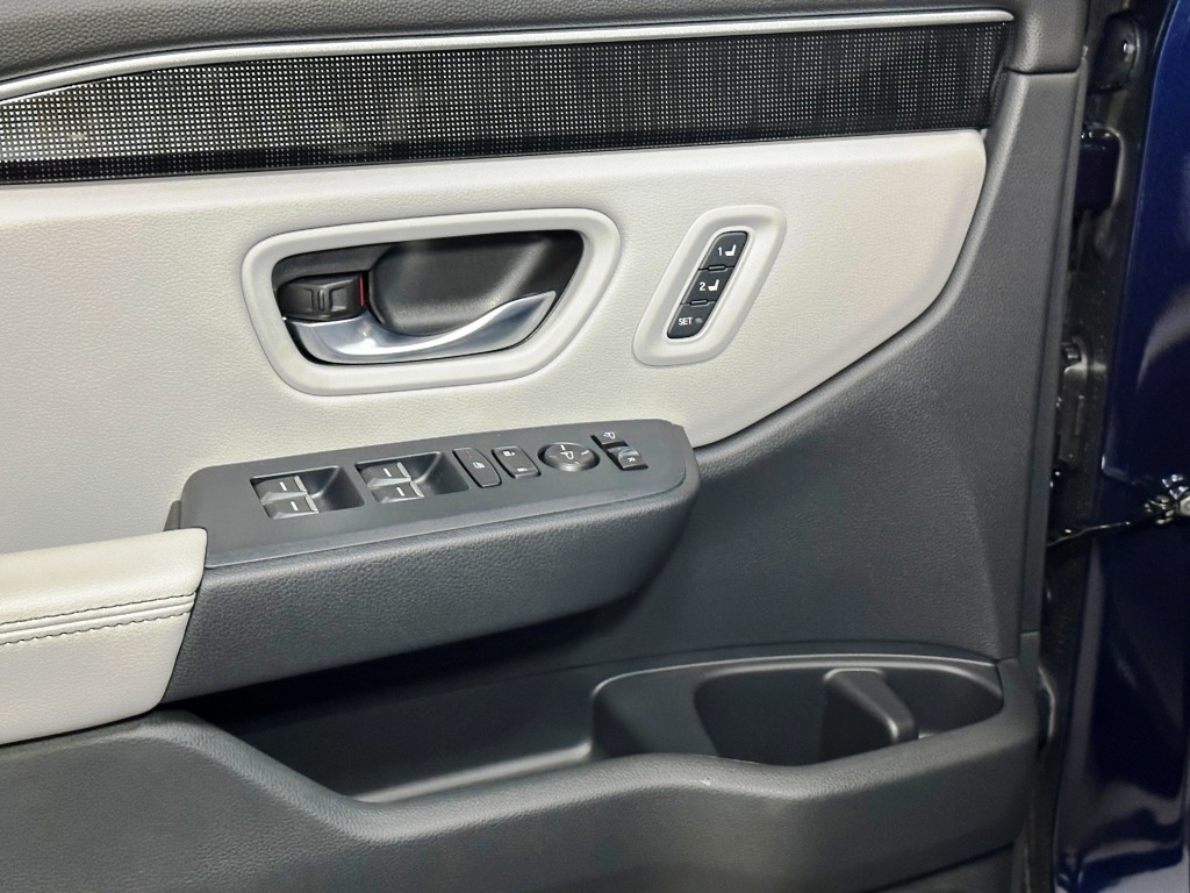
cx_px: 595
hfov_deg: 39.7
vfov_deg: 30.3
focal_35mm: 48
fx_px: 1650
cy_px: 446
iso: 500
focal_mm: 6.86
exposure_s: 1/40
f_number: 1.78
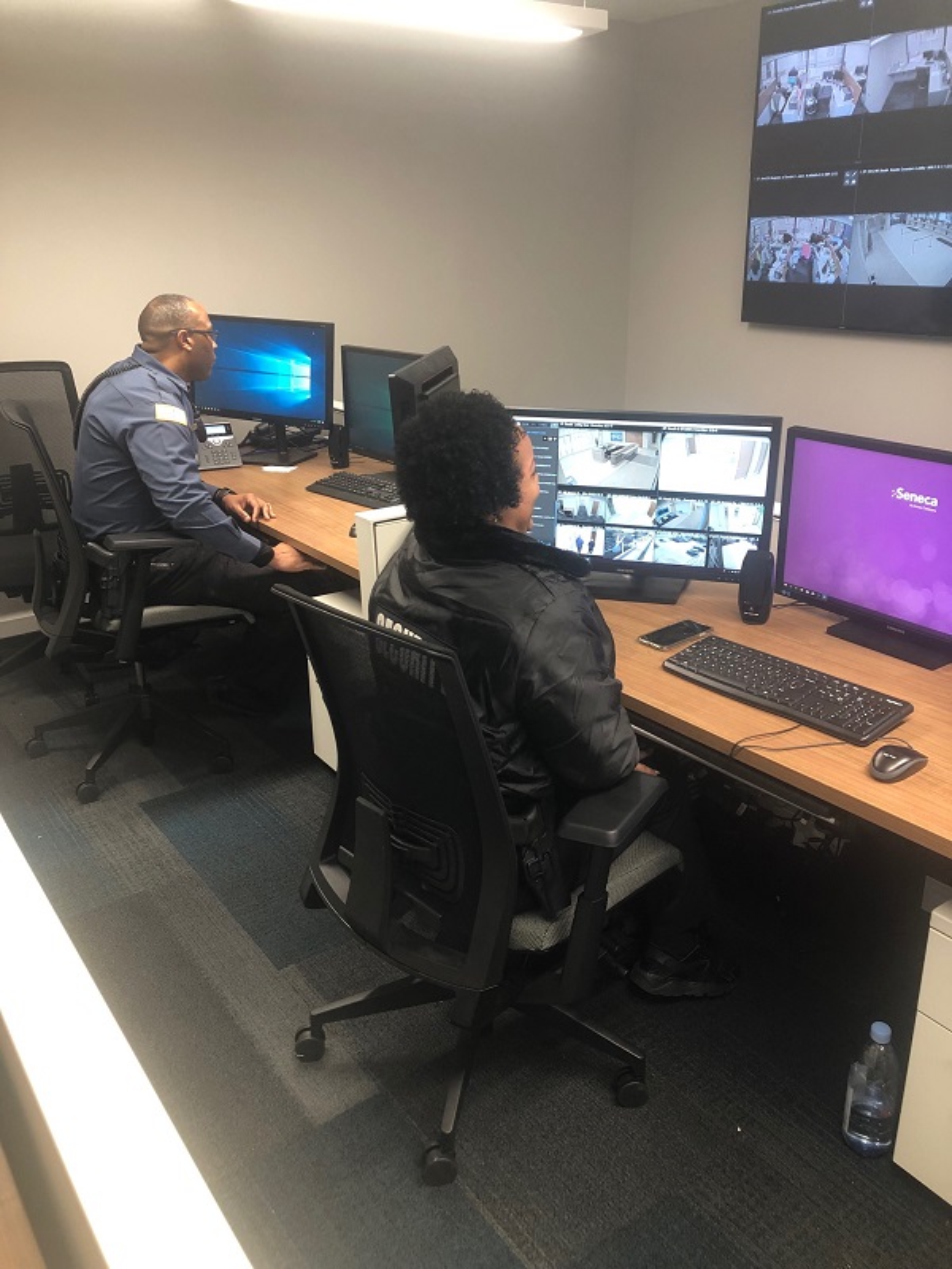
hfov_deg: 49.7
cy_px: 634
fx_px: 1027
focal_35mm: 28
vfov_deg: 63.4
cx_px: 476
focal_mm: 3.99
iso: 40
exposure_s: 1/17
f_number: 1.8
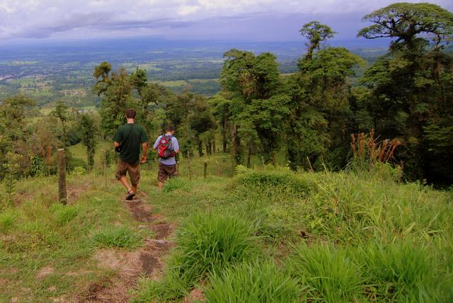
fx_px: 227
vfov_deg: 67.5
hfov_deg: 89.9
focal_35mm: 18
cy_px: 152
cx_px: 226
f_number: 4
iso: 100
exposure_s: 1/640
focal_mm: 12
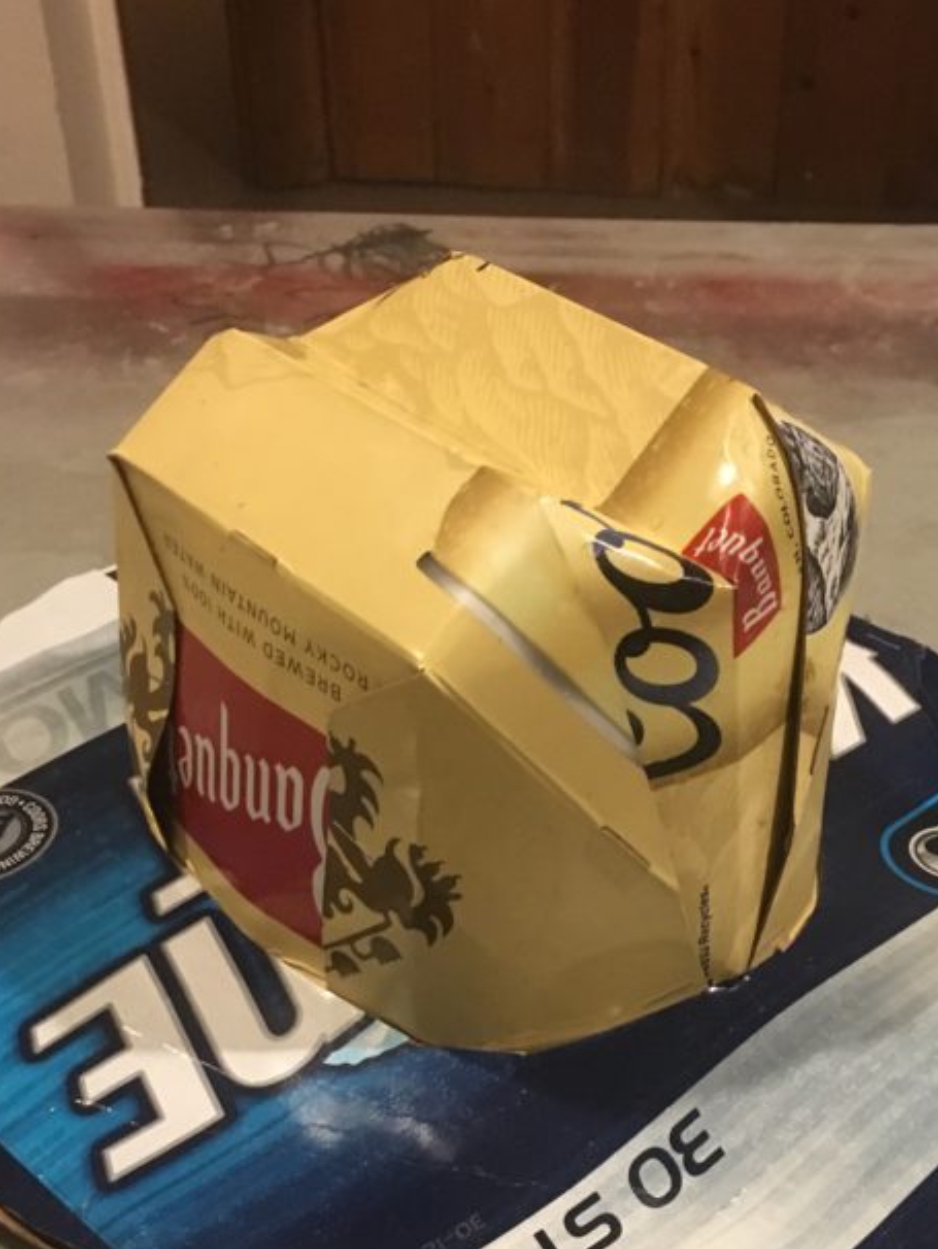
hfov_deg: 29.6
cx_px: 565
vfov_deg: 38.2
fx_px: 1769
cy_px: 890
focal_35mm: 49
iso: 250
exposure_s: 1/15
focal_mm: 4.15
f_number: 2.2
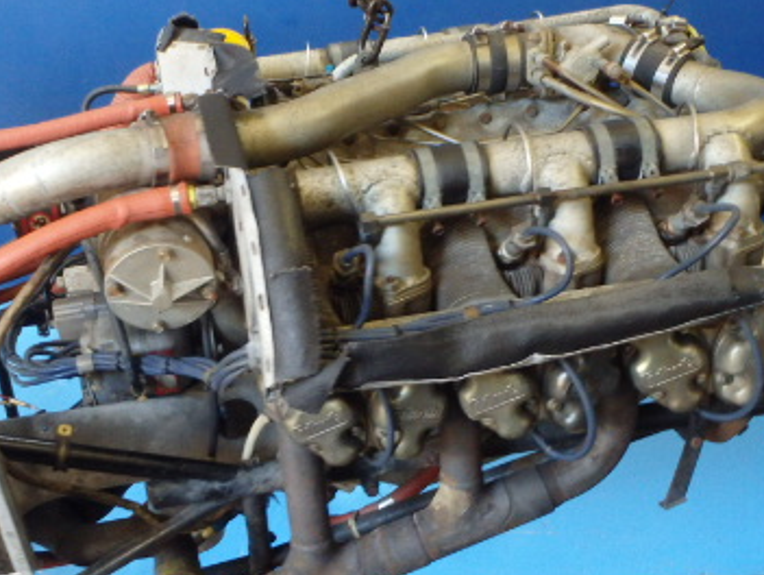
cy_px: 305
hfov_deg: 37.2
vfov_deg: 28.6
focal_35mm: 51
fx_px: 1127
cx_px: 287
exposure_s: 1/30
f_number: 3.9
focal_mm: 5
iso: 500
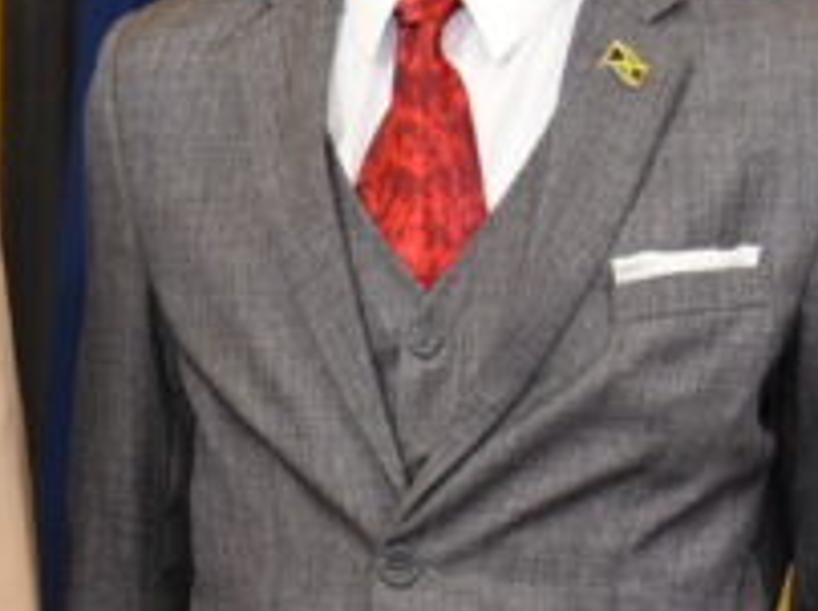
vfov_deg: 6.3
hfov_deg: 8.3
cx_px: -494
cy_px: 285
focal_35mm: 234
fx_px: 5523
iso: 1600
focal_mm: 48
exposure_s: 1/160
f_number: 4
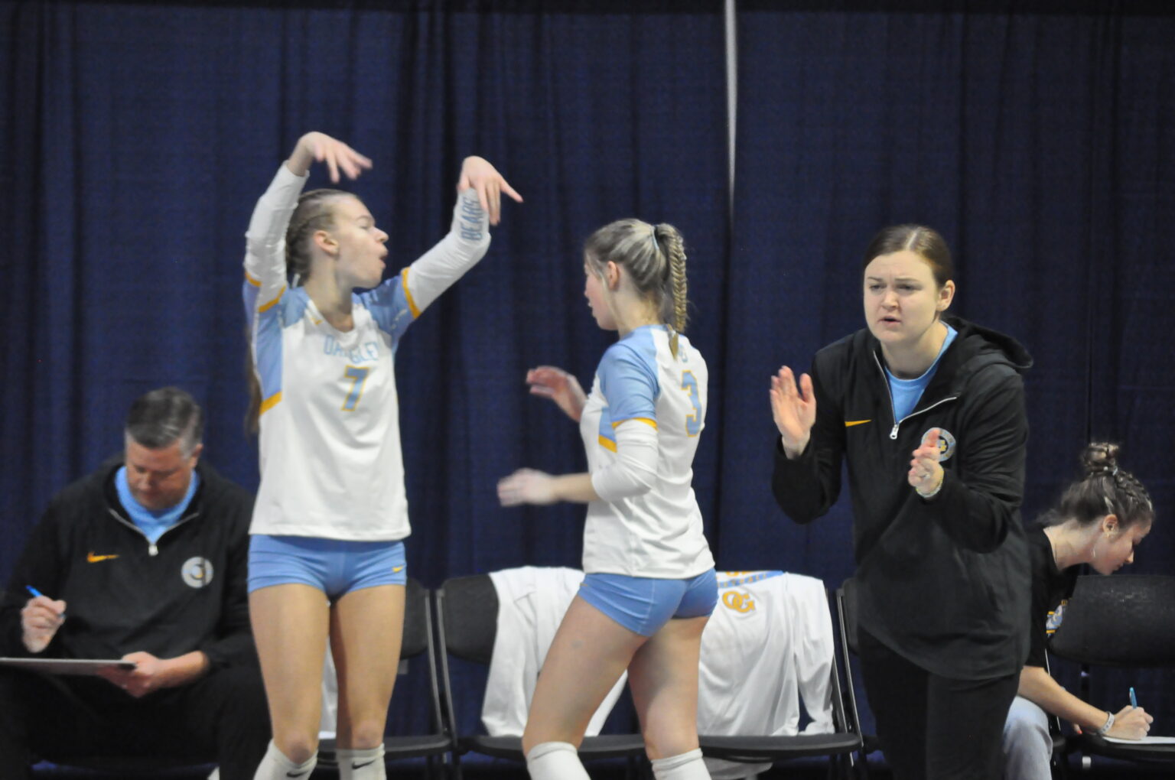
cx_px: 588
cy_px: 390
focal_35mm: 225
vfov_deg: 6.1
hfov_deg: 9.2
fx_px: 7334
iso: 3200
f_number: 5
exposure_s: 1/200
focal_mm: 150
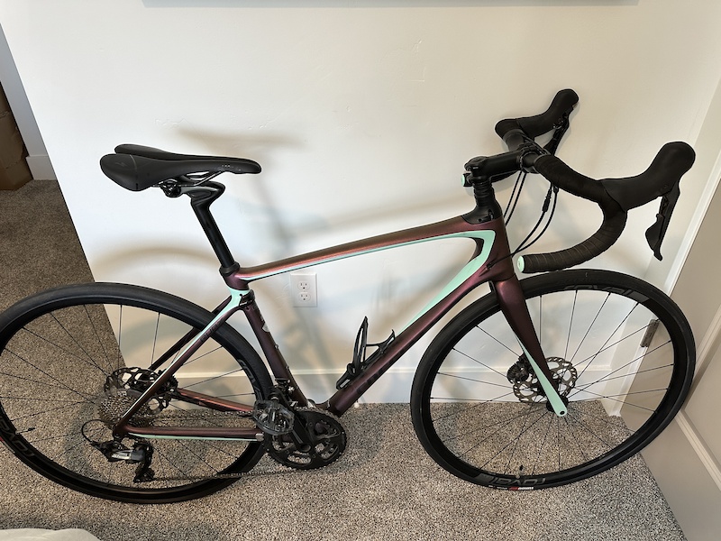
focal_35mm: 24
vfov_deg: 56.8
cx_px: 360
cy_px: 270
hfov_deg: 71.6
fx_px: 500
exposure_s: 1/120
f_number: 1.78
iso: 160
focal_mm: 6.86
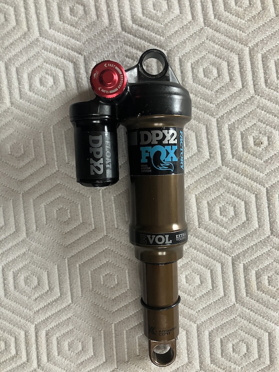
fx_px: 301
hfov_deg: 49.7
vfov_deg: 63.4
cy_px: 186
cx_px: 140
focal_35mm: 28
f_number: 1.8
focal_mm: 3.99
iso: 100
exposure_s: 1/60
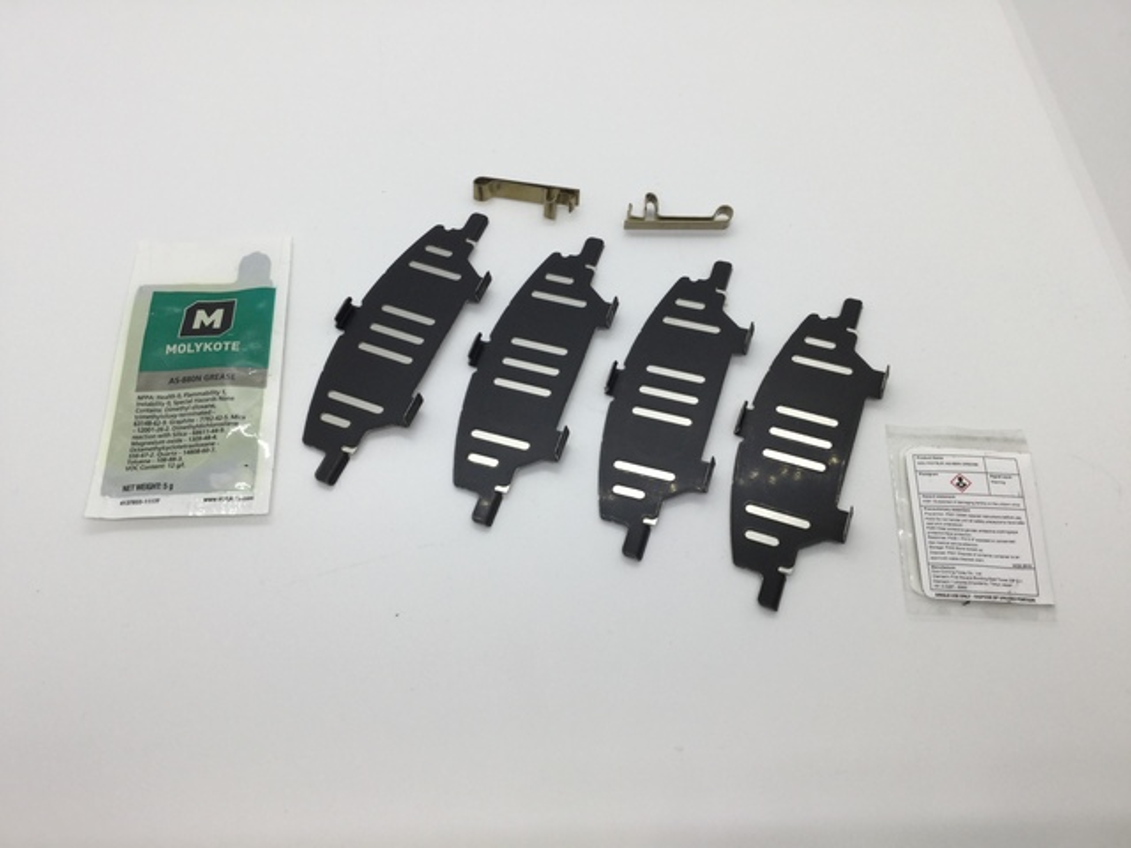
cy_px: 424
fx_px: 1013
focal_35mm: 31
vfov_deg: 45.4
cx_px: 566
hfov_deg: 58.4
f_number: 2.4
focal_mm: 3.3
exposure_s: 1/60
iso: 25
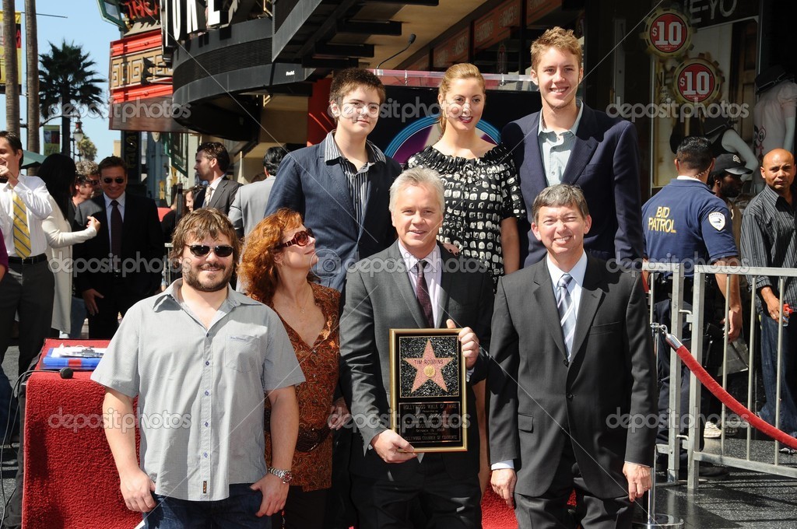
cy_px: 264
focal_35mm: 75
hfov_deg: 27.0
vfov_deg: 18.1
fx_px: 1658
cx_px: 398
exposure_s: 1/250
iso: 250
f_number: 11
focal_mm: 50
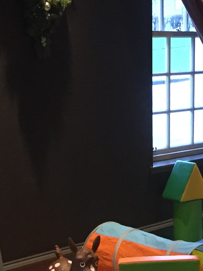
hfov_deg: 14.4
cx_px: 154
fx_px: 798
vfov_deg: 19.0
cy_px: 235
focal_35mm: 102
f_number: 2.2
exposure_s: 1/17
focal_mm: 4.15
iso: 250
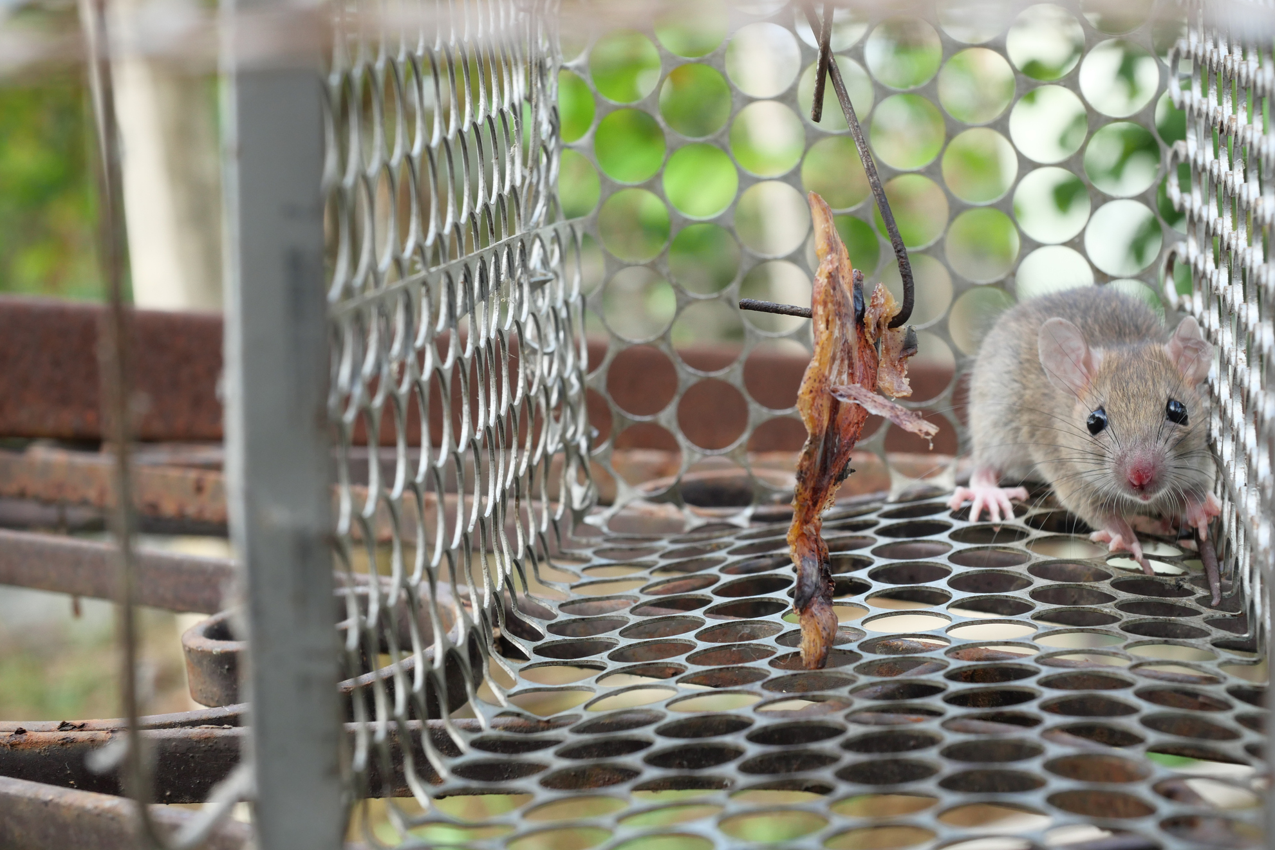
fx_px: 2975
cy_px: 478
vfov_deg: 16.3
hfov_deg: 24.2
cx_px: 636
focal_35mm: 84
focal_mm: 40
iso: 320
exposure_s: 1/100
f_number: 6.3
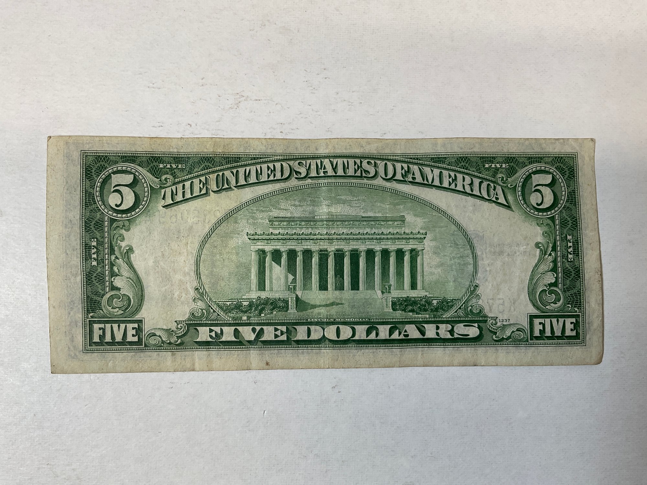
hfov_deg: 61.7
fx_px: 542
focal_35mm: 29
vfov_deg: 48.2
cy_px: 242
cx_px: 324
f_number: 1.8
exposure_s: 1/64
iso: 20
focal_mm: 3
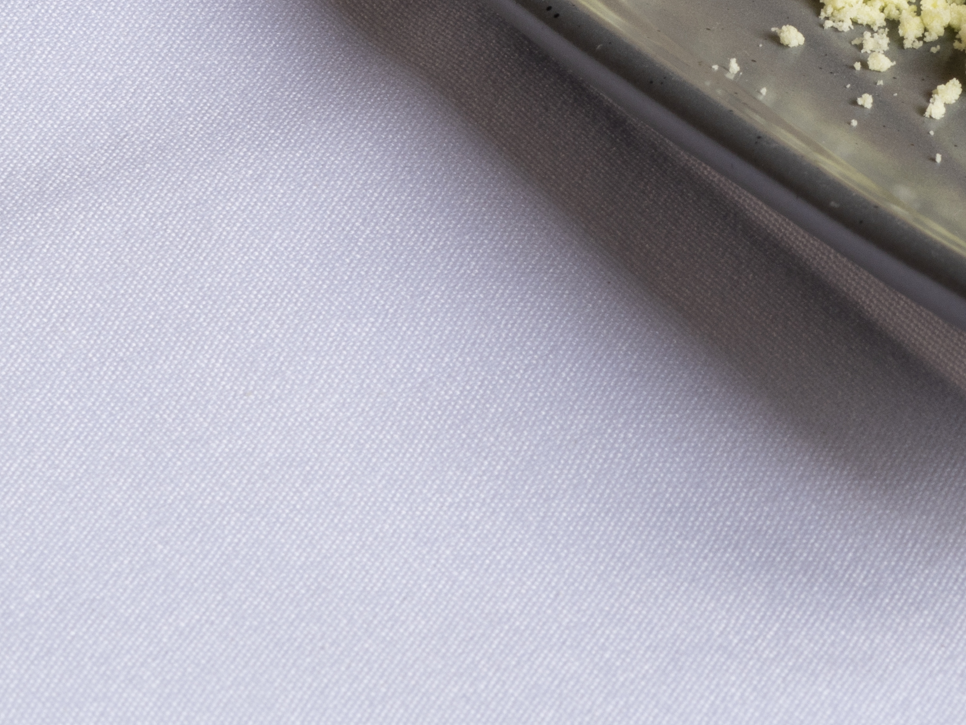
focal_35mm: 365
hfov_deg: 5.4
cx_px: 1275
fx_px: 10184
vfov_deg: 4.0
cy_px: -632
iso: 125
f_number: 16
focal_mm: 90
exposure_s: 1/1.67
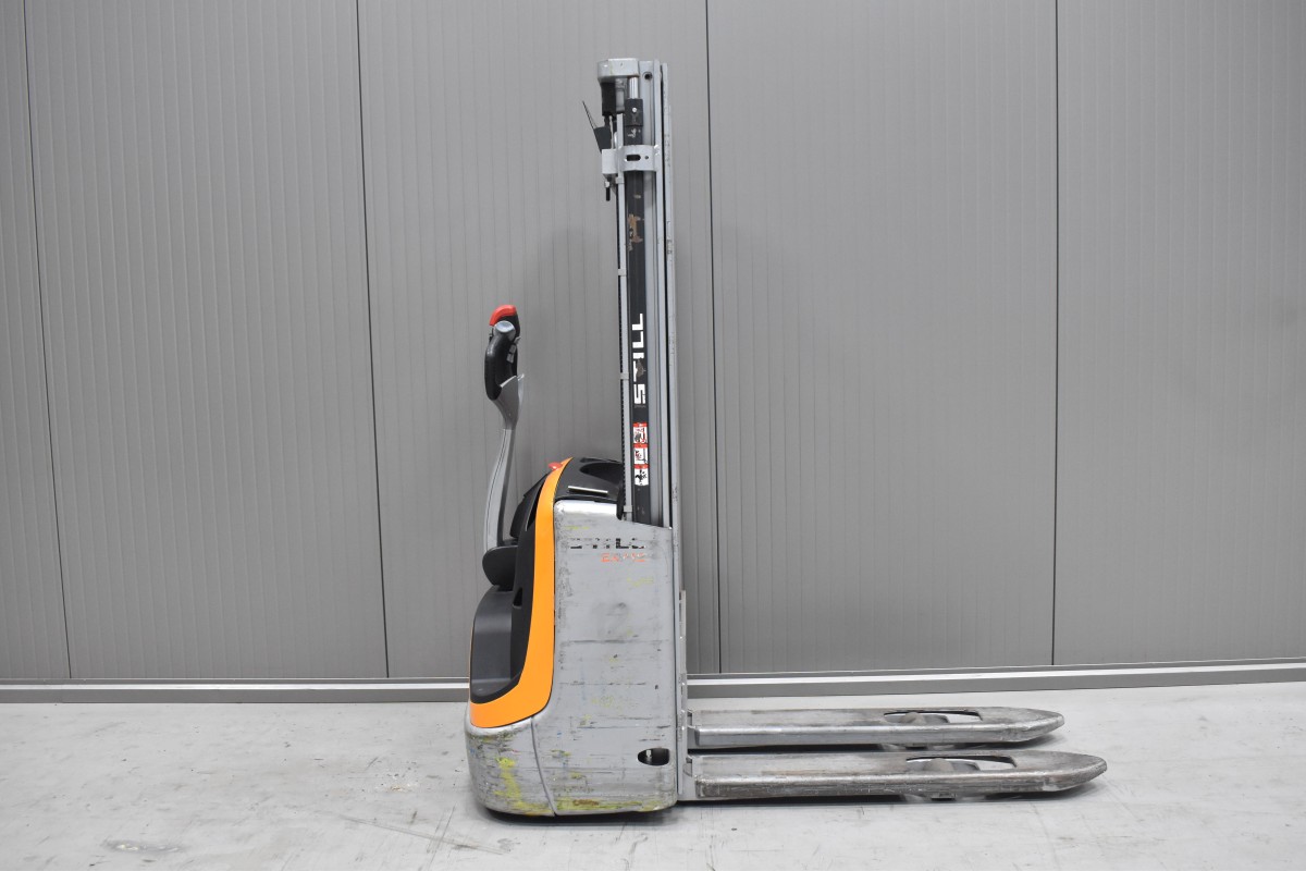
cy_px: 436
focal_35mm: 33
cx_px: 653
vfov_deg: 40.0
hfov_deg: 57.2
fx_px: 1197
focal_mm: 22
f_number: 5
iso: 1600
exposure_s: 1/40
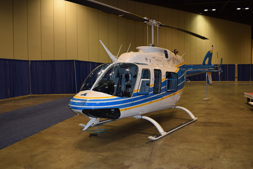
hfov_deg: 57.2
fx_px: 232
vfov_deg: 40.0
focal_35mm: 33
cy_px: 84
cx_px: 126
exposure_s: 1/100
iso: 800
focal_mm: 22
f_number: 5
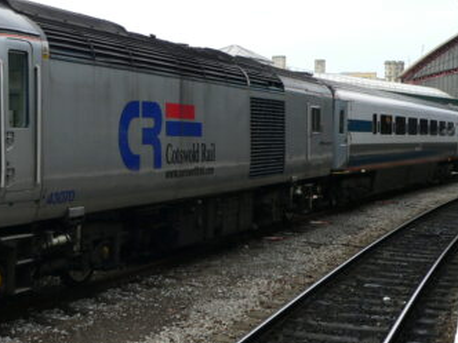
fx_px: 860
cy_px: 156
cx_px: 90
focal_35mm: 65
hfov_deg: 29.1
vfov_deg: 22.6
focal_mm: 6
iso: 80
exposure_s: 1/250
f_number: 4
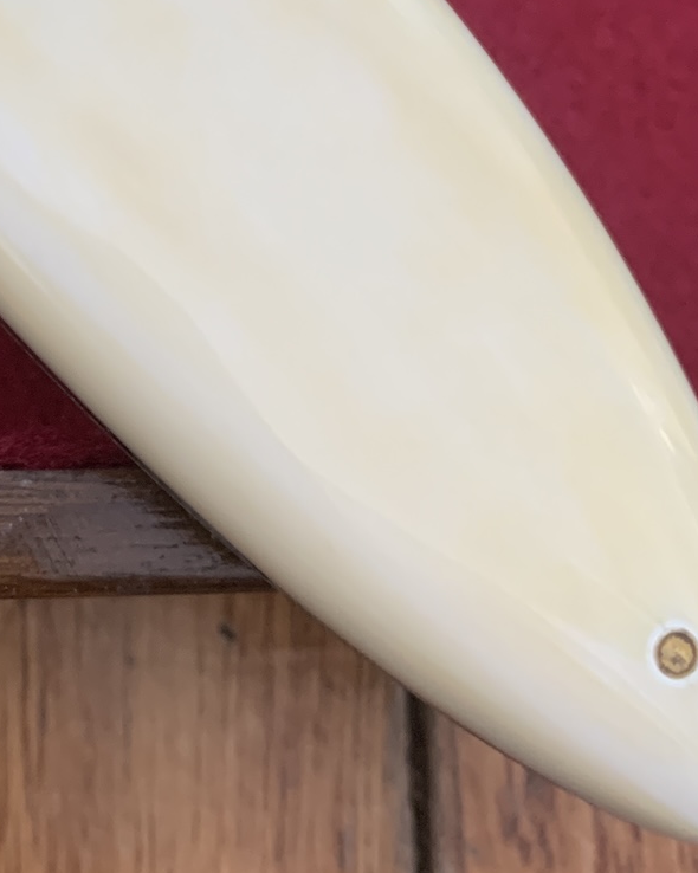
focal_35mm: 65
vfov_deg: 27.7
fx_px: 1679
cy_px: 28
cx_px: 28
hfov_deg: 22.7
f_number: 1.8
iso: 160
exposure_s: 1/60
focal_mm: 4.25
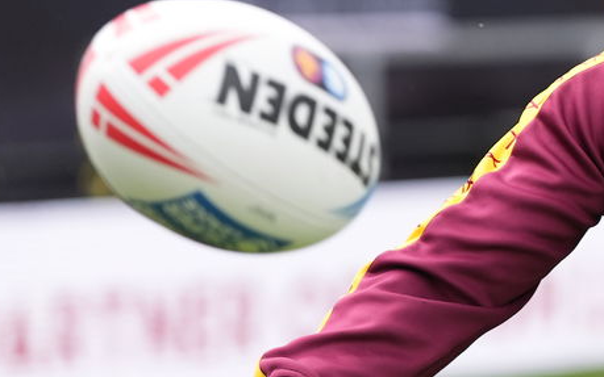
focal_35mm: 501
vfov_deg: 2.6
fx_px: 8248
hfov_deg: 4.2
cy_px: 226
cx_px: 722
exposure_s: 1/1600
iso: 640
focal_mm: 141
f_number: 2.8
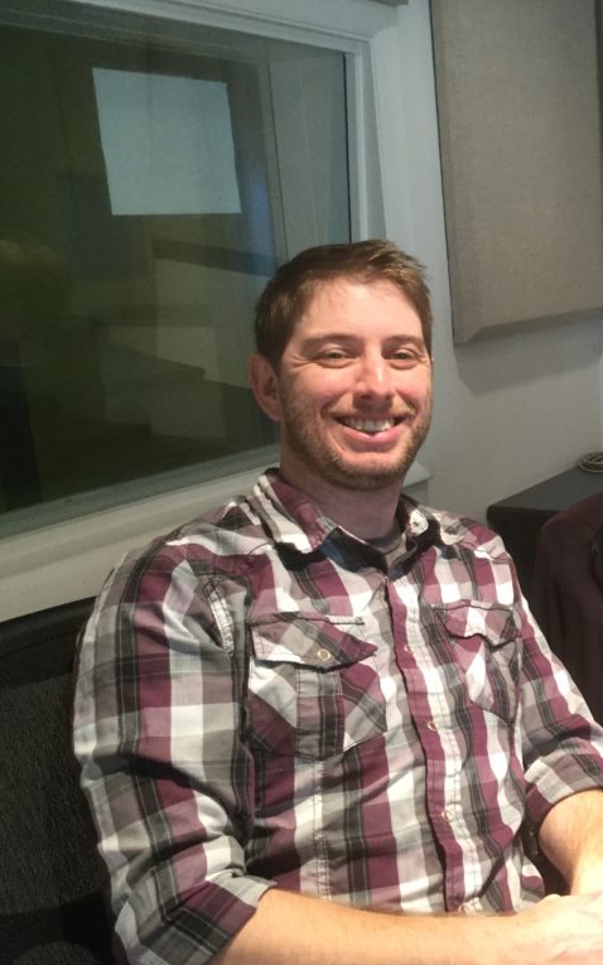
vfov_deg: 45.3
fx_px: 1157
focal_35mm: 44
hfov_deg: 27.3
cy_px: 483
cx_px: 627
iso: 100
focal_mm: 3.3
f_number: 2.4
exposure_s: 1/30
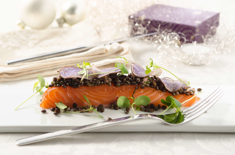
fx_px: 606
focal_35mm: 93
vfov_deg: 14.6
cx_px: 118
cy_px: 78
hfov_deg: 22.0
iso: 100
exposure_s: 1/125
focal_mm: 62
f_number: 5.6
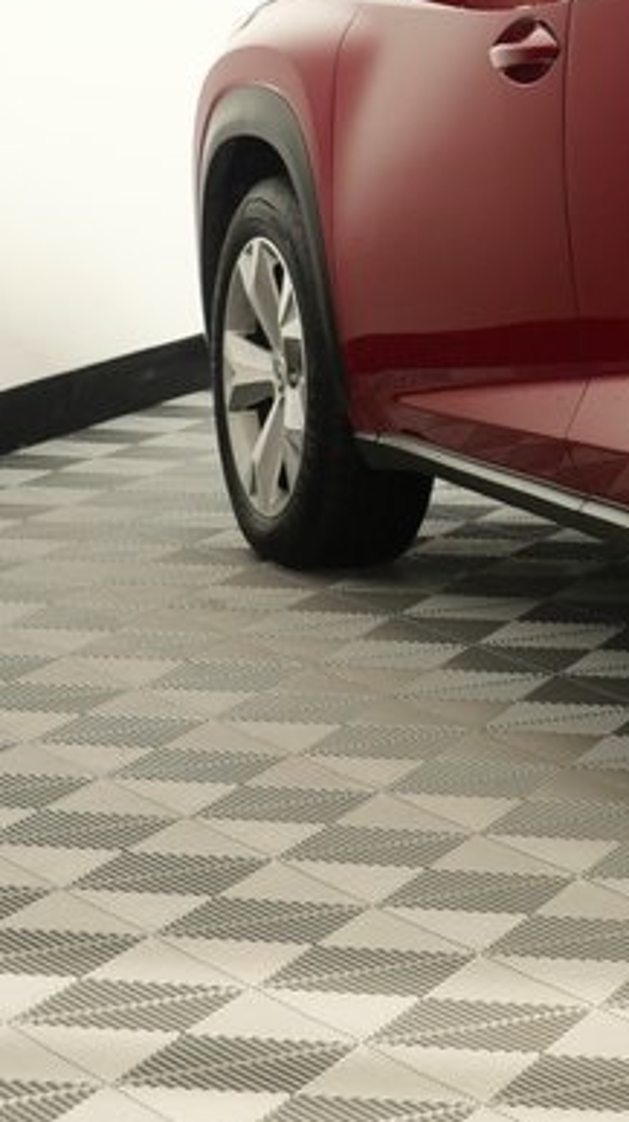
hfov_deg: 9.0
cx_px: 1252
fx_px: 3775
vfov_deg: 16.8
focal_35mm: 127
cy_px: 238
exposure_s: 1/200
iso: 400
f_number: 5
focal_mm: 22
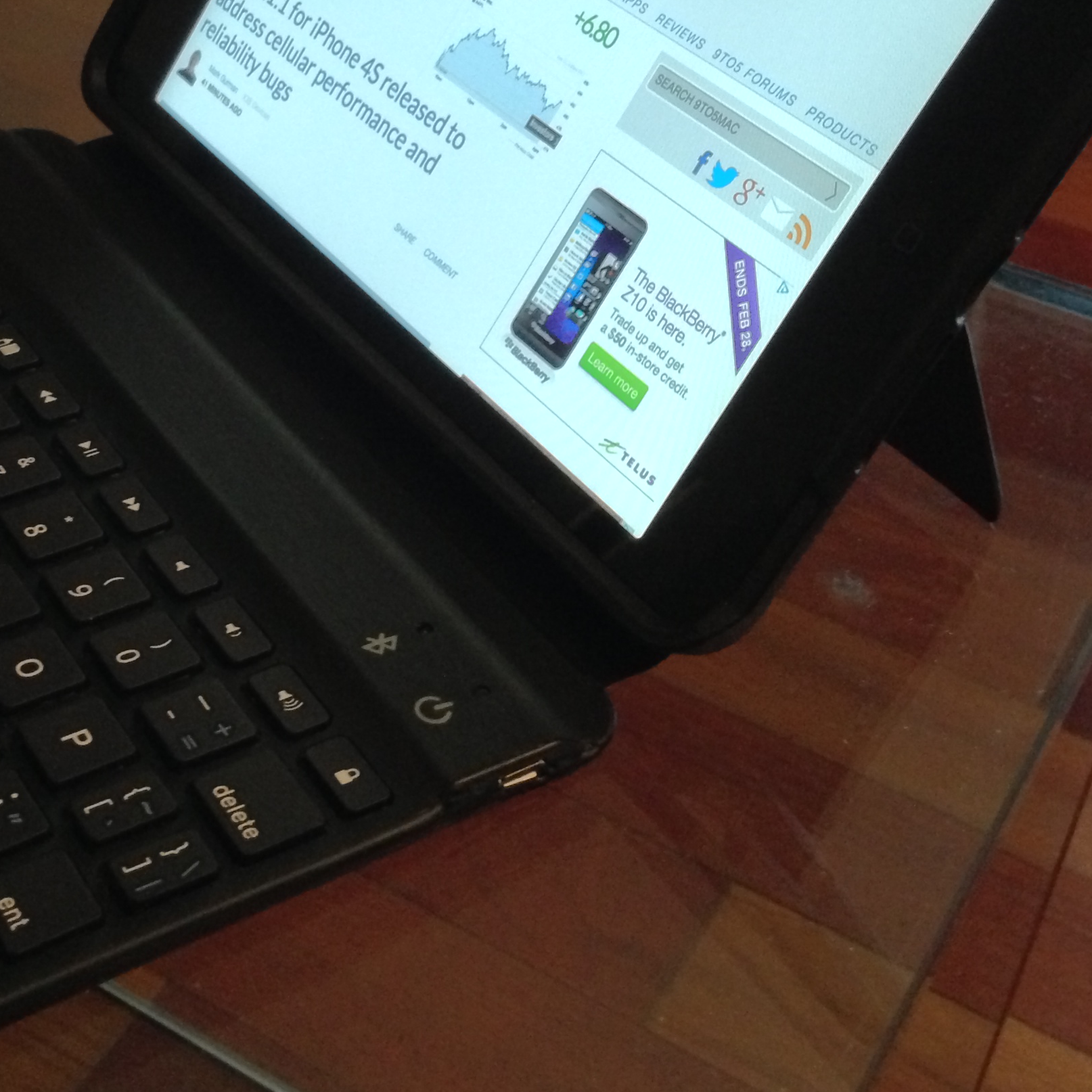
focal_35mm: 59
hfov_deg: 28.8
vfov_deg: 28.8
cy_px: 334
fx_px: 2106
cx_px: 318
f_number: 2.4
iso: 500
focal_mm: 4.13
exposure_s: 1/15
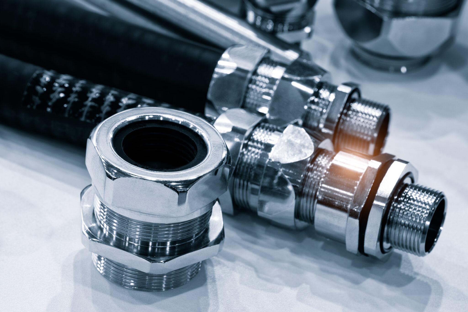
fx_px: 1560
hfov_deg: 17.1
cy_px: 156
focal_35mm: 120
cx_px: 234
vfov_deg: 11.4
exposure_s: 1
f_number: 11
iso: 200
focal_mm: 80
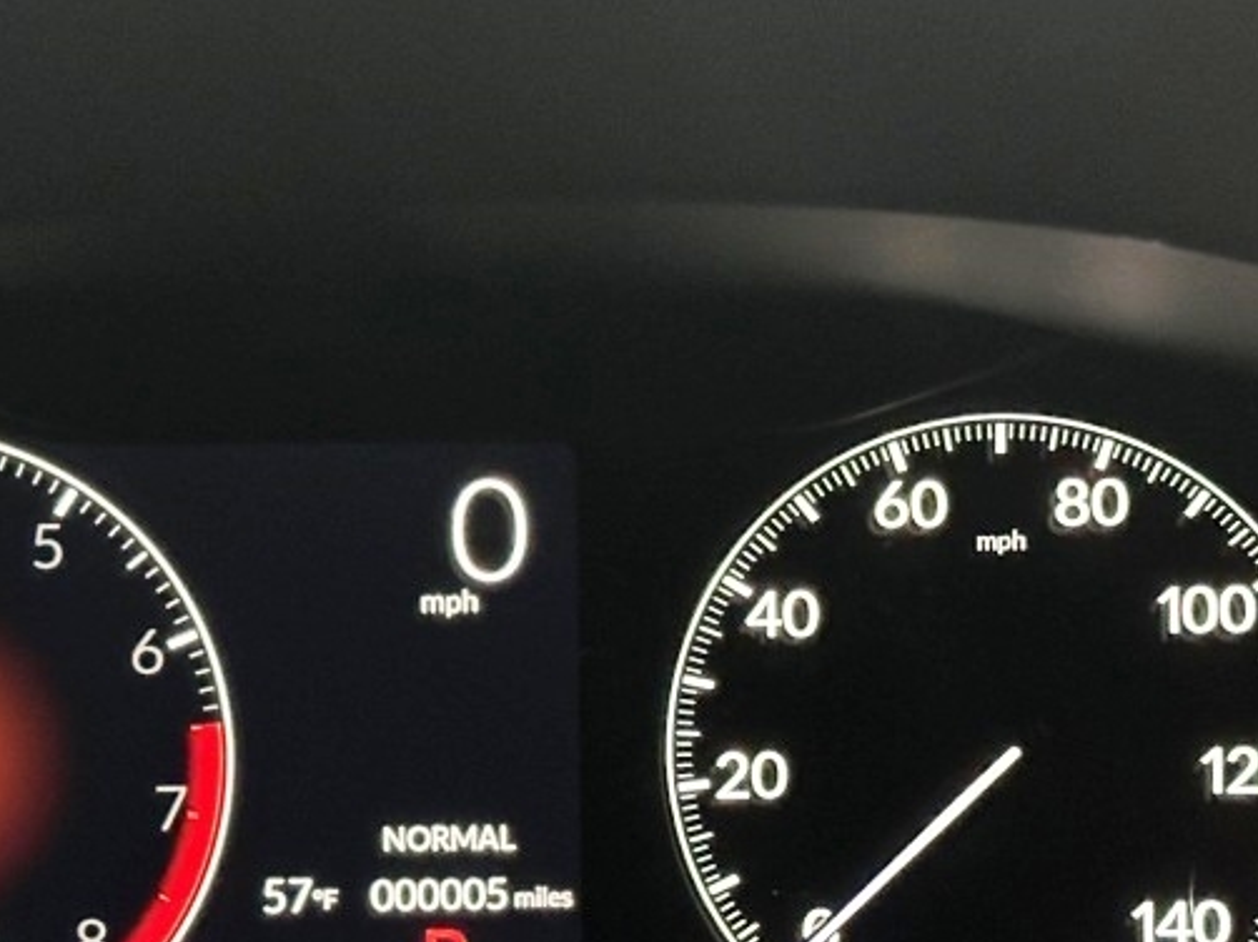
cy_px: 679
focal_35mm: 98
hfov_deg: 20.0
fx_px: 3560
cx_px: 431
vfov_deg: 15.0
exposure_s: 1/26
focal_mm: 6.86
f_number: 1.78
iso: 640
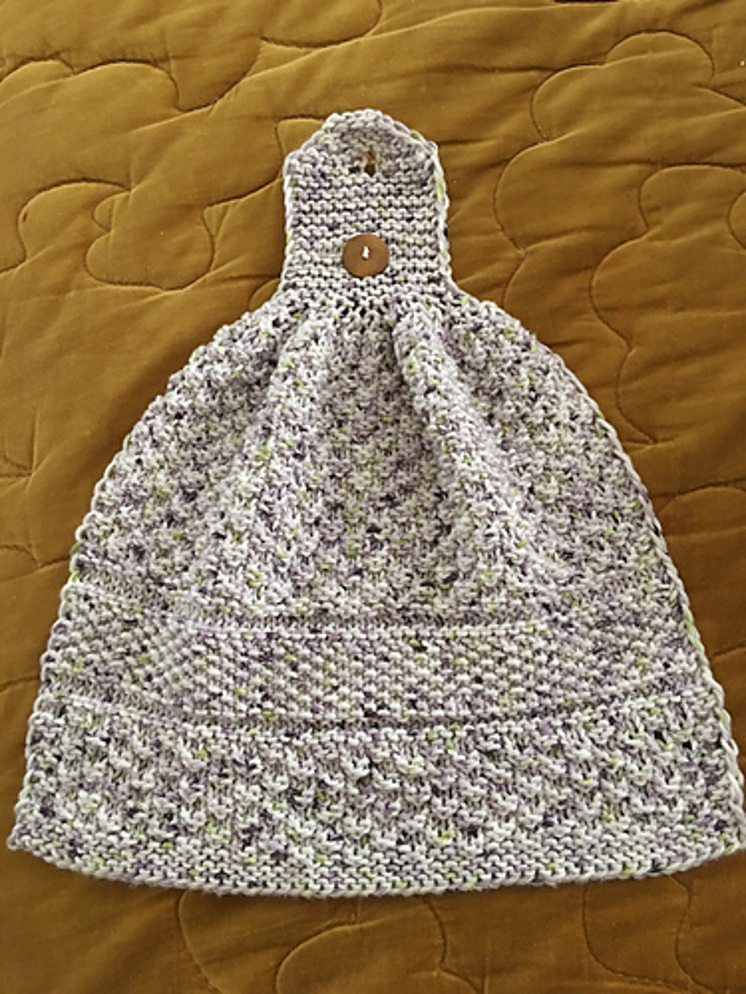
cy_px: 497
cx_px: 373
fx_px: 833
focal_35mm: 29
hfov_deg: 48.2
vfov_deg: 61.7
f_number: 2.2
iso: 64
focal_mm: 4.15
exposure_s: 1/4
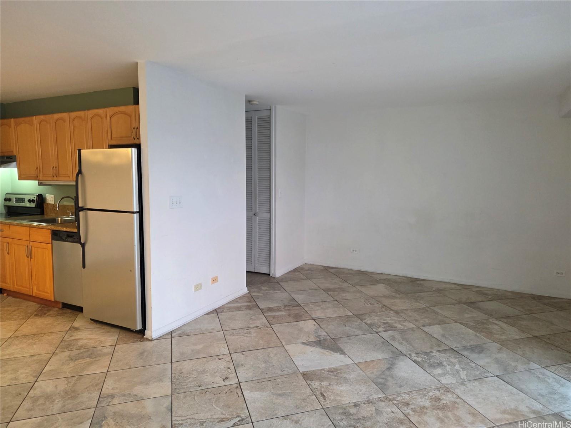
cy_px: 214
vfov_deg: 58.9
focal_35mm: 23
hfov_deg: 73.9
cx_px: 286
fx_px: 379
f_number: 1.7
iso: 640
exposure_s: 1/120
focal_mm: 6.25
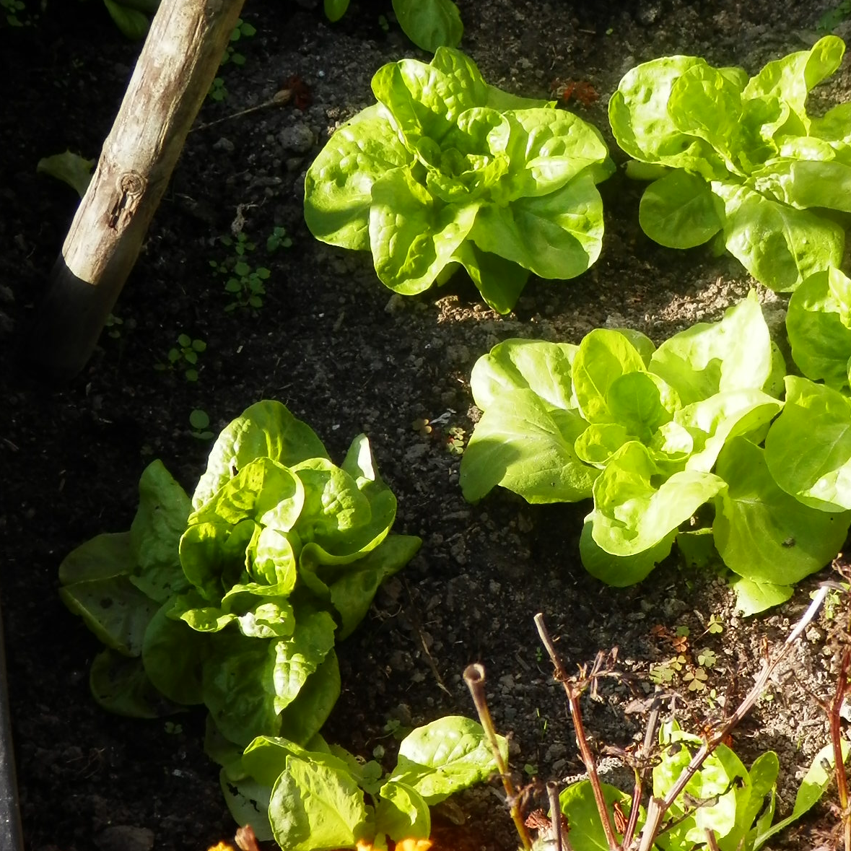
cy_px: 520
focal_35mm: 71
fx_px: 1975
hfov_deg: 24.1
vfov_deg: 24.3
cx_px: 632
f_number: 3.6
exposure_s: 1/320
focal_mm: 6.6
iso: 80
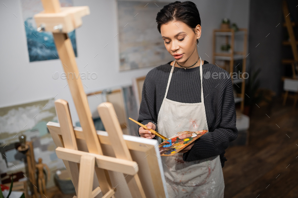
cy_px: 99
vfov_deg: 37.8
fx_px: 290
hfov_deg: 54.4
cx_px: 149
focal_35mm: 35
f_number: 1.6
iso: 320
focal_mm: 35
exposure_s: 1/400
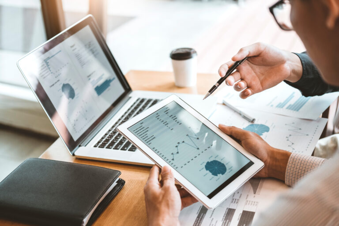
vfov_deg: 25.5
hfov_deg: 37.5
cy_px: 113
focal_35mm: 53
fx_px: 499
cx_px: 170
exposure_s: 1/180
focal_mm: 35
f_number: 2
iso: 200
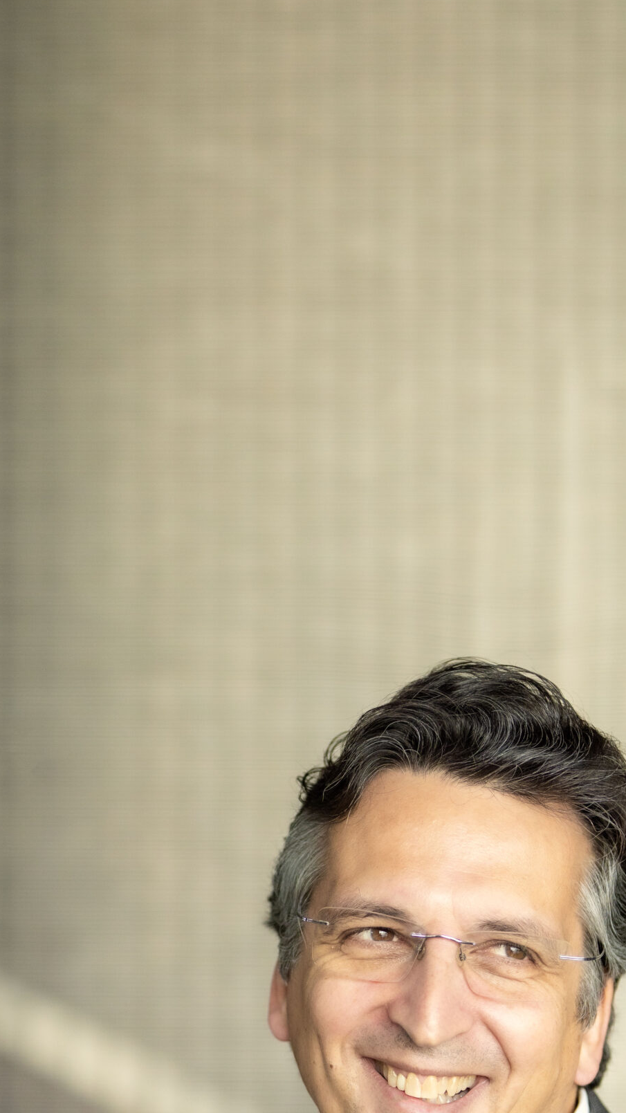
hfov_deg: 9.7
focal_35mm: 125
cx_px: 147
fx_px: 3689
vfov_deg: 16.9
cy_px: 980
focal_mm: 50
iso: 500
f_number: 1.4
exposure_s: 1/1000
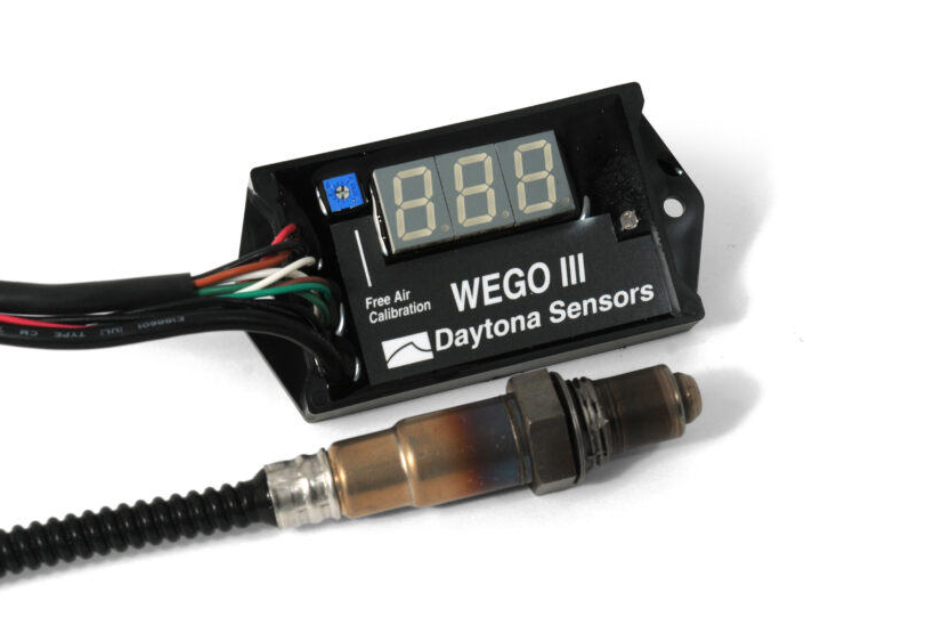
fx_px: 2430
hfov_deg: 21.9
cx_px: 404
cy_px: 275
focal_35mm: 93
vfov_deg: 14.7
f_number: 13
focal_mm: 50
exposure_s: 1/60
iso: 200
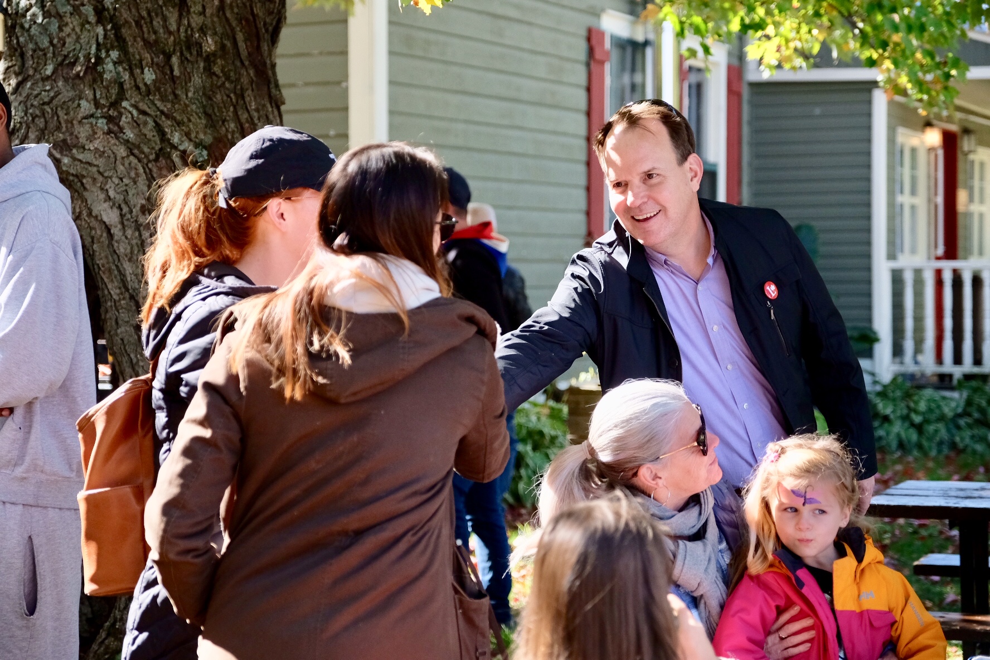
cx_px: 495
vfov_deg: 16.5
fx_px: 2282
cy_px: 330
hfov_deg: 24.5
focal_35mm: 83
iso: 1600
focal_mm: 55
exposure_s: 1/2500
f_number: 3.2
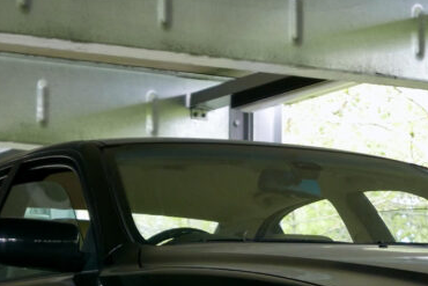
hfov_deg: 9.9
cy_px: 295
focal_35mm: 207
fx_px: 2462
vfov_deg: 6.6
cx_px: 346
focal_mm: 34
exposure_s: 1/125
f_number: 2.8
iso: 400
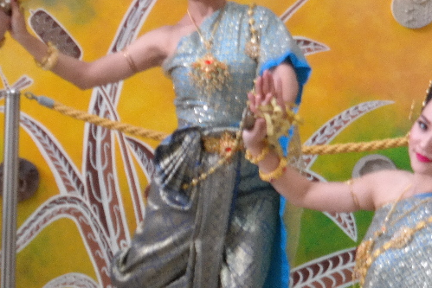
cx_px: -22
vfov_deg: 9.7
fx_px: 1704
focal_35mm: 142
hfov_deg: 14.2
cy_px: 169
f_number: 4
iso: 800
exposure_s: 1/50
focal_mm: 27
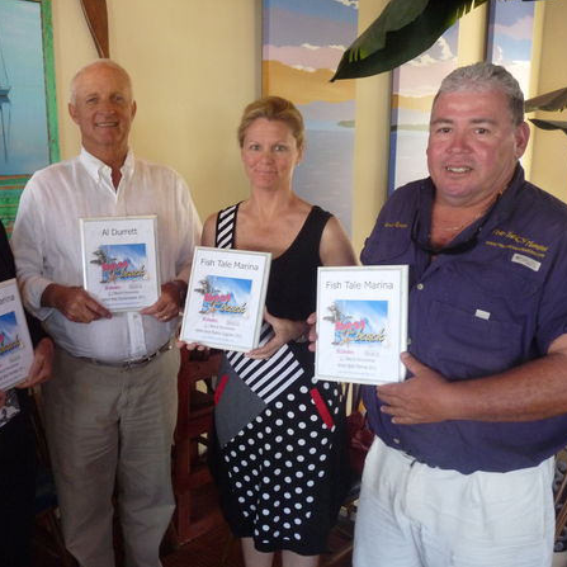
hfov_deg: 50.6
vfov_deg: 51.1
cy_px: 283
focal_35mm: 32
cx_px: 213
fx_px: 593
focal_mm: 4.8
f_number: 2.8
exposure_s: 1/25
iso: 400
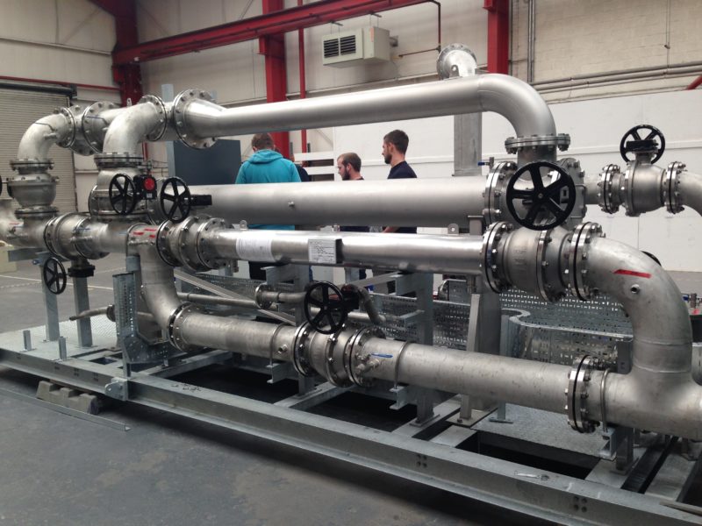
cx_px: 351
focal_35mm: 33
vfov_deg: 42.9
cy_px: 263
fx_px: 669
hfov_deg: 55.4
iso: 50
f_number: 2.4
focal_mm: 4.12
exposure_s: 1/120
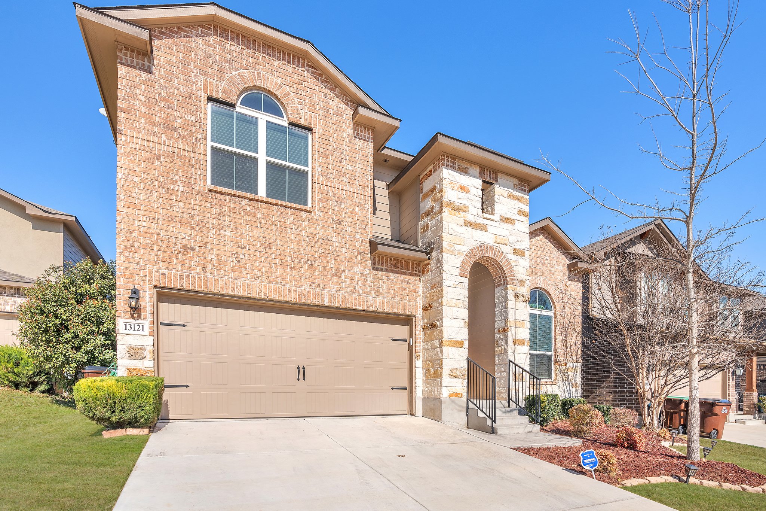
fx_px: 340
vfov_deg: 73.7
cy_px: 256
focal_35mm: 16
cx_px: 383
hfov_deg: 96.7
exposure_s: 1/640
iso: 400
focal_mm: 16
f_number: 8
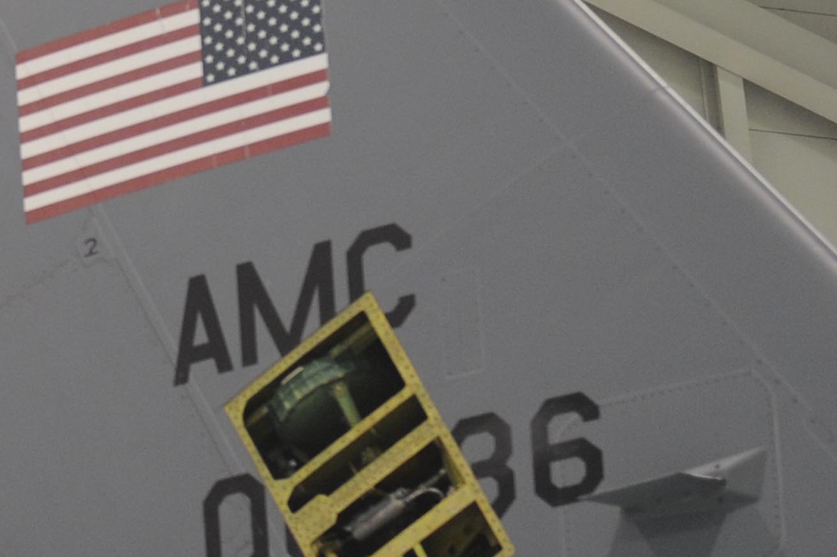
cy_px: 17
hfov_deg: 8.9
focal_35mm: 227
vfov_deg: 6.0
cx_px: -332
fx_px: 5274
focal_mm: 70
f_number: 2.8
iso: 1250
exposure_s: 1/125
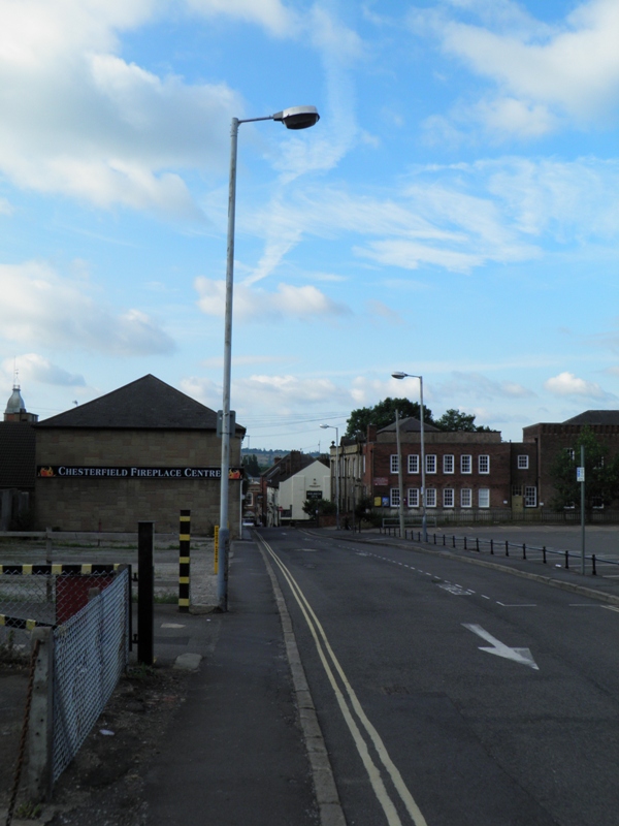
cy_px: 413
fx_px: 834
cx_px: 310
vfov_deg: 52.6
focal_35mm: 35
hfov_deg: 40.7
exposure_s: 1/320
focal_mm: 6.3
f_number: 5.5
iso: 50
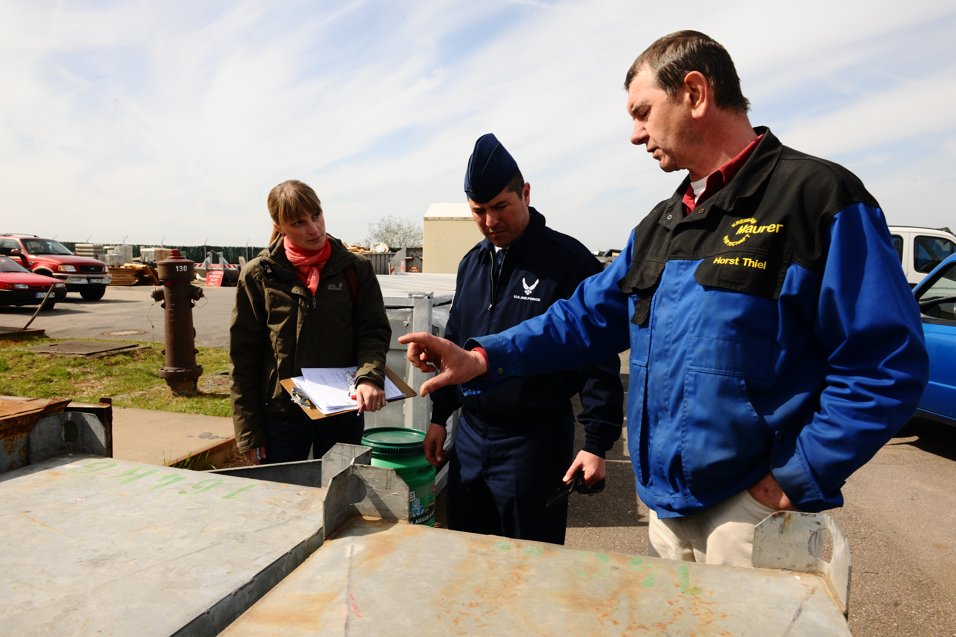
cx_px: 478
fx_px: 637
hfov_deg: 73.7
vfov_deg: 53.1
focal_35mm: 24
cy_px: 318
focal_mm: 24
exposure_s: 1/125
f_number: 11
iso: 125
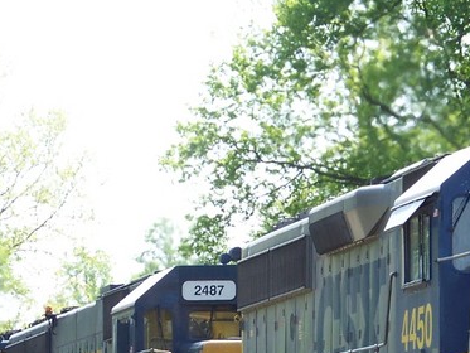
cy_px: 367
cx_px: 471
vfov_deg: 4.4
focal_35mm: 337
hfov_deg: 5.9
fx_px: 4577
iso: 63
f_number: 3.2
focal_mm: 24
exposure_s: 1/200
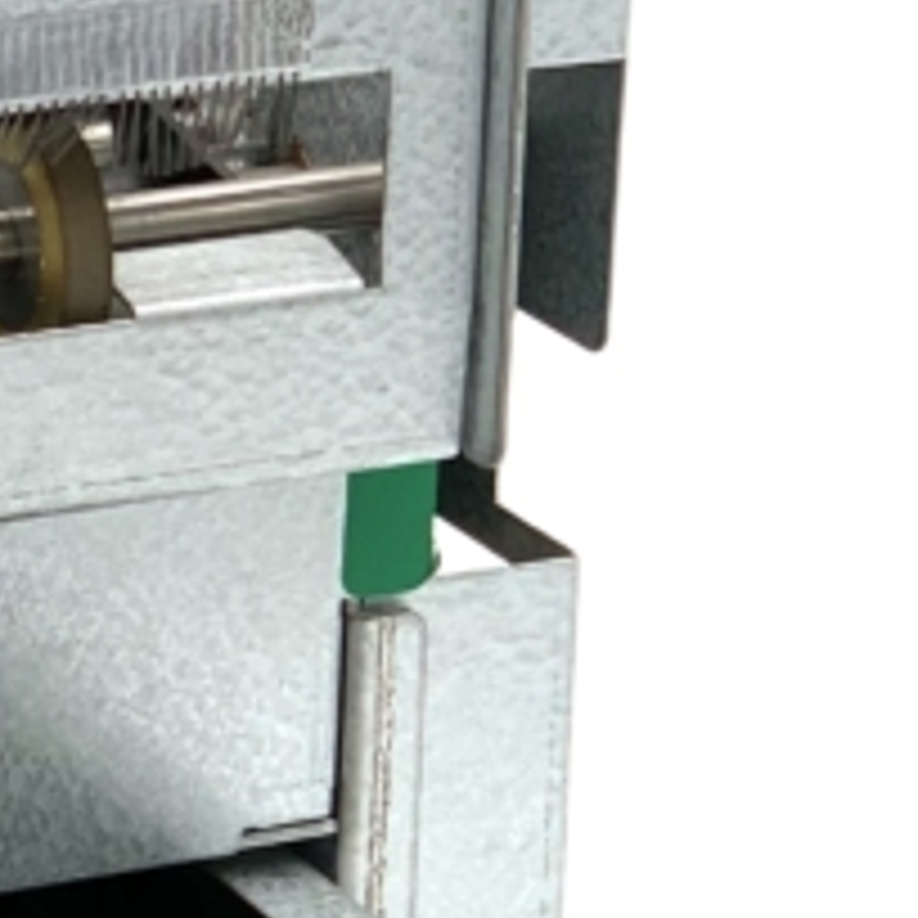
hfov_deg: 7.4
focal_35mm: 231
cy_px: 405
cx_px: -580
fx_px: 6931
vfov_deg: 7.6
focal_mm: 6
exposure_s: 1/122
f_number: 2.4
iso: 25
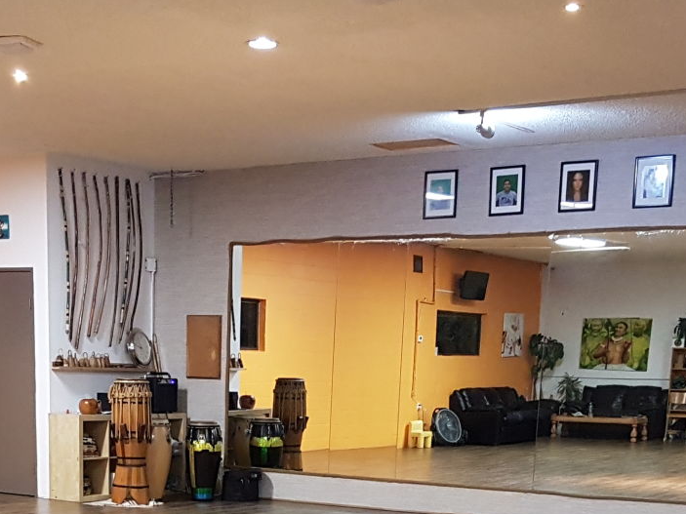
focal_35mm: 71
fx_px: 1407
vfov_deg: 19.6
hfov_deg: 27.3
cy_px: 606
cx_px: 247
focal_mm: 4.2
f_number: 1.7
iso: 200
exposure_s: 1/24
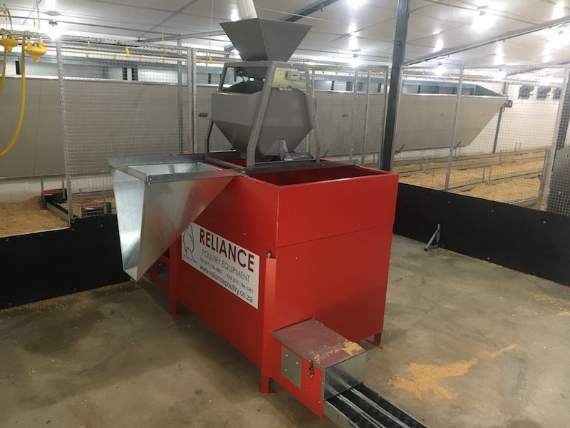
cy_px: 214
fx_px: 478
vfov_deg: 48.2
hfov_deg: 61.7
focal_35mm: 29
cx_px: 285
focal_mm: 4.15
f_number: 2.2
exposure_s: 1/33
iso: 200
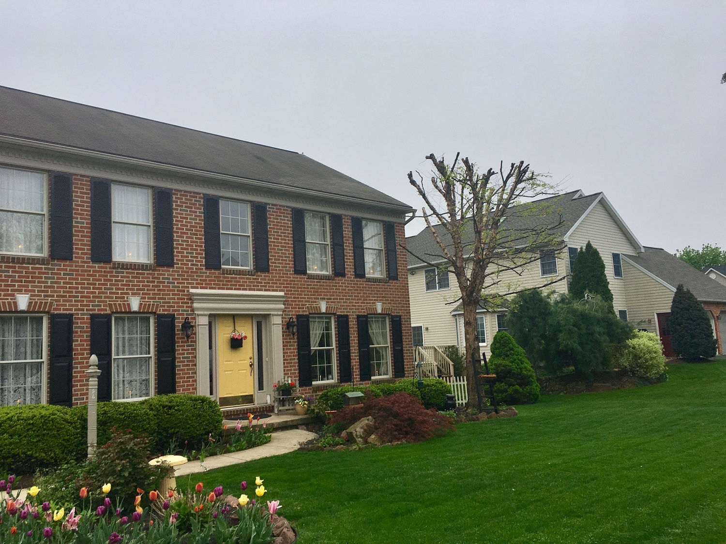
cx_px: 363
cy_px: 272
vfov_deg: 48.2
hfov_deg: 61.7
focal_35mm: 29
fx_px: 608
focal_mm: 4.15
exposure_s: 1/513
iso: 25
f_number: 2.2
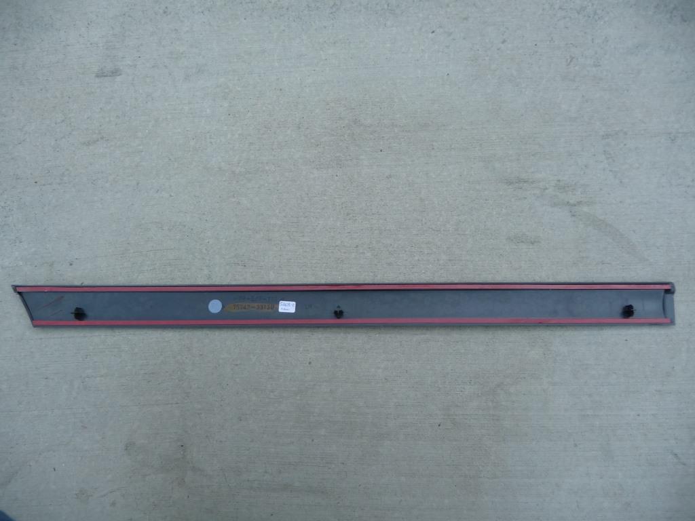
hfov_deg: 63.4
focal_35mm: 28
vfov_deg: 49.7
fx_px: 562
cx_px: 348
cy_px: 260
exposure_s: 1/50
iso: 100
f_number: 3.3
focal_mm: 4.7
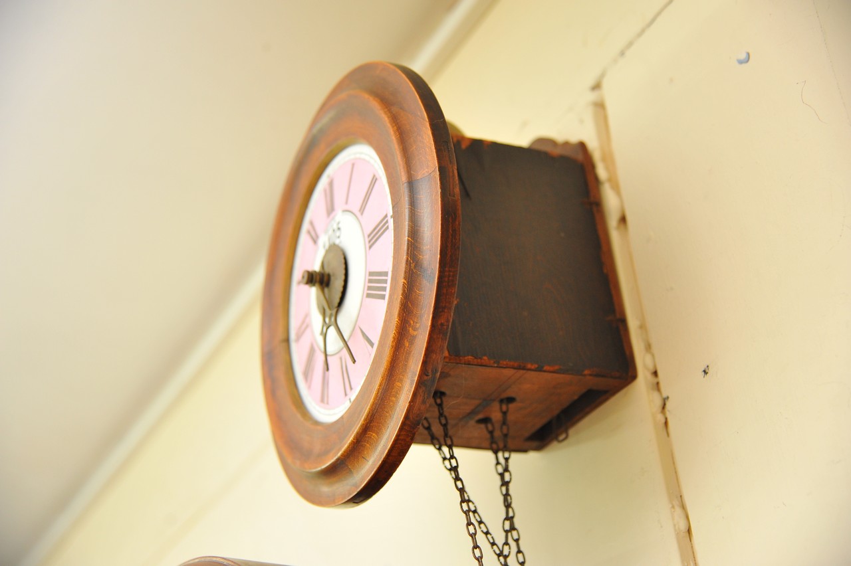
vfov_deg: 23.4
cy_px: 283
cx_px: 426
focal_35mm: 58
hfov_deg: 34.5
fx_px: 1370
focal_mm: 58
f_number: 4
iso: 1250
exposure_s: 1/80
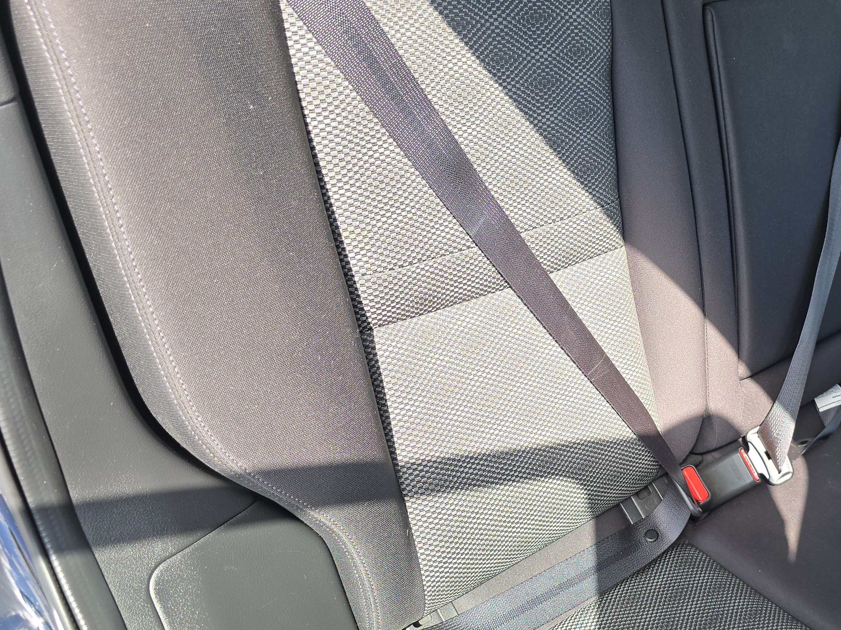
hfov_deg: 48.8
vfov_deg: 39.5
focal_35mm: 36
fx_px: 875
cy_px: 375
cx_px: 655
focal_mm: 6.3
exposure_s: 1/180
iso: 20
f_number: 1.7
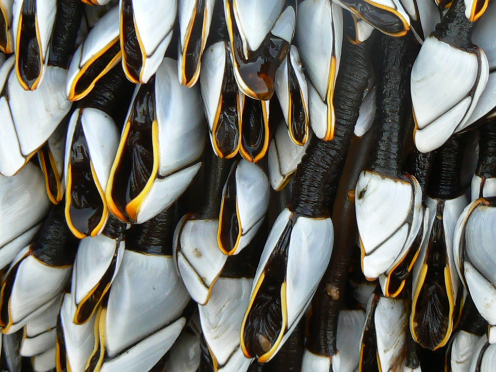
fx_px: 1232
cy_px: 176
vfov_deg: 17.2
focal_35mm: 86
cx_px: 208
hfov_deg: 22.7
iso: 80
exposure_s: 1/100
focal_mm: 6
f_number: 4
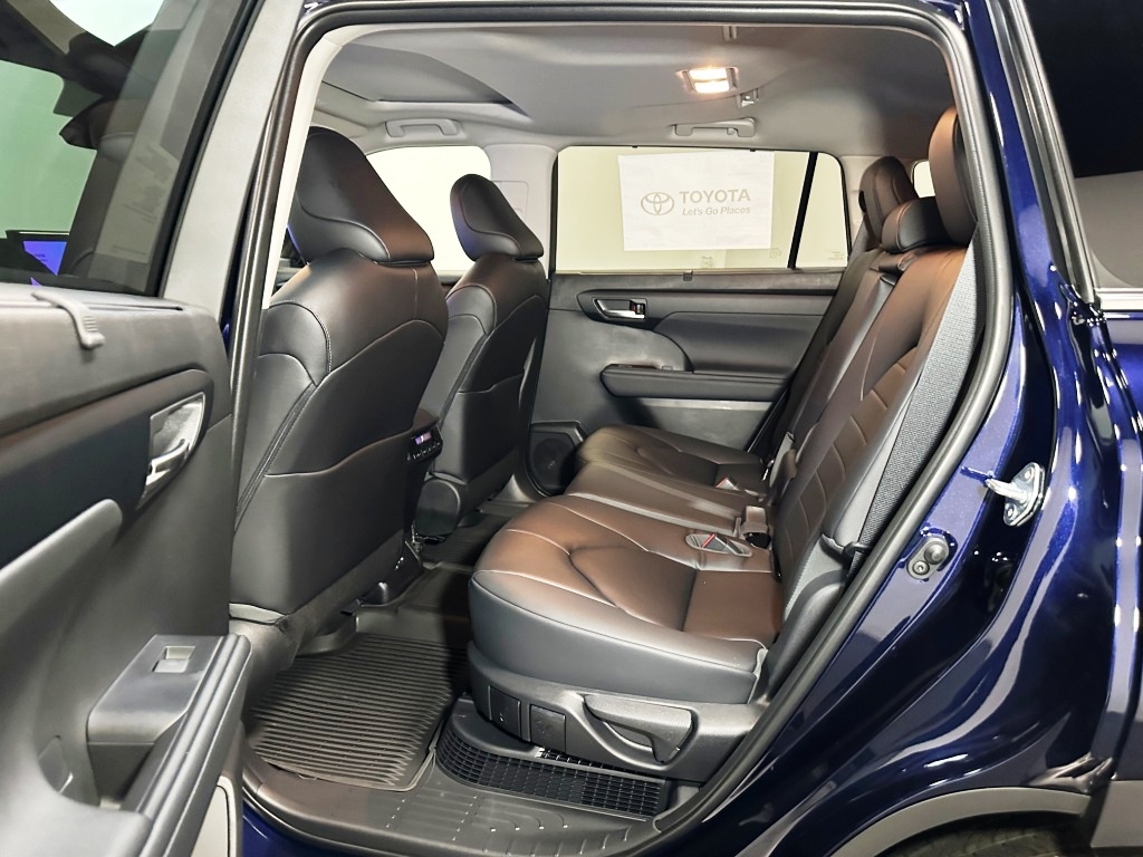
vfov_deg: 56.8
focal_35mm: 24
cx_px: 572
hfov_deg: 71.6
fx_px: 792
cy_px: 428
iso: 800
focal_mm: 6.86
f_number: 1.78
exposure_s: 1/30
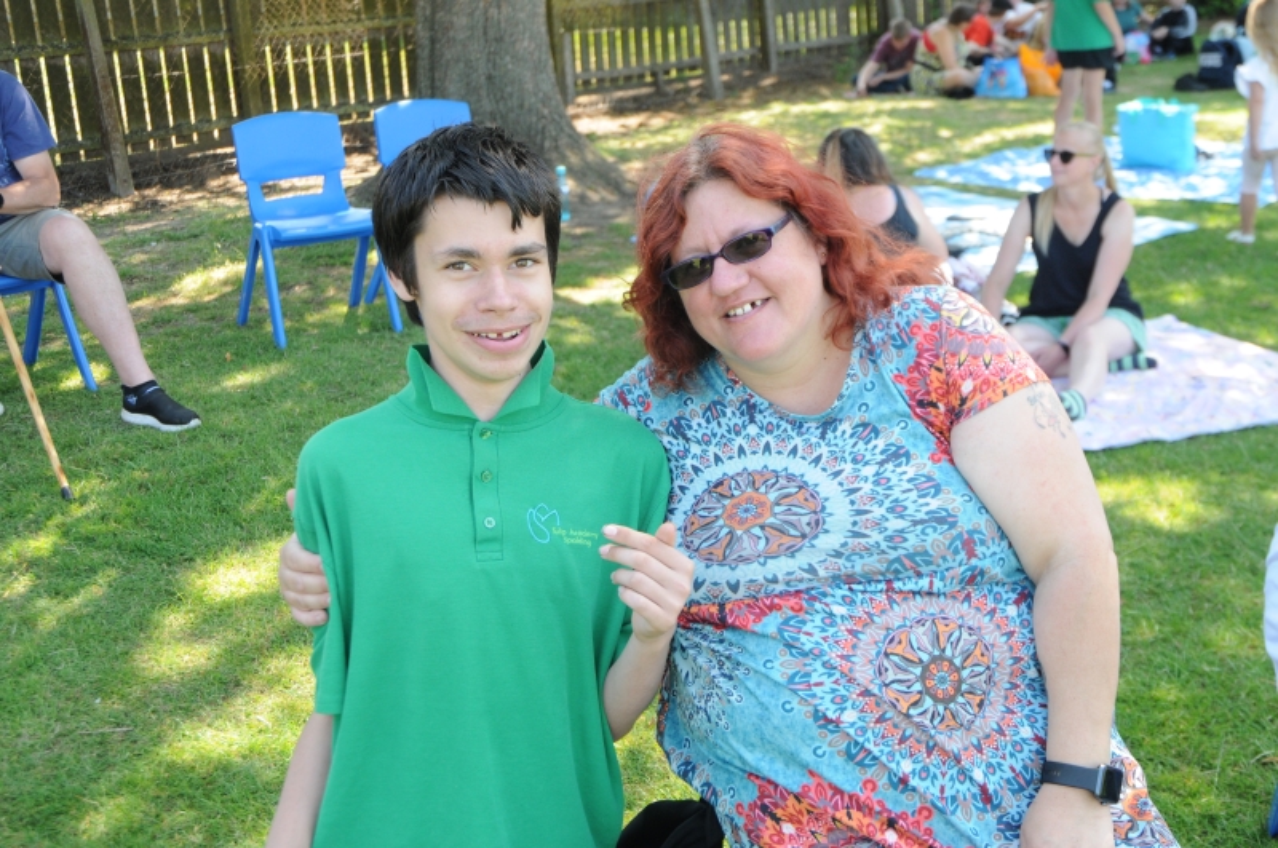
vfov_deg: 28.0
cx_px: 639
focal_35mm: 48
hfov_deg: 41.2
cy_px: 424
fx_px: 1702
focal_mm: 32
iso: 500
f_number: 7.1
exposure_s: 1/200
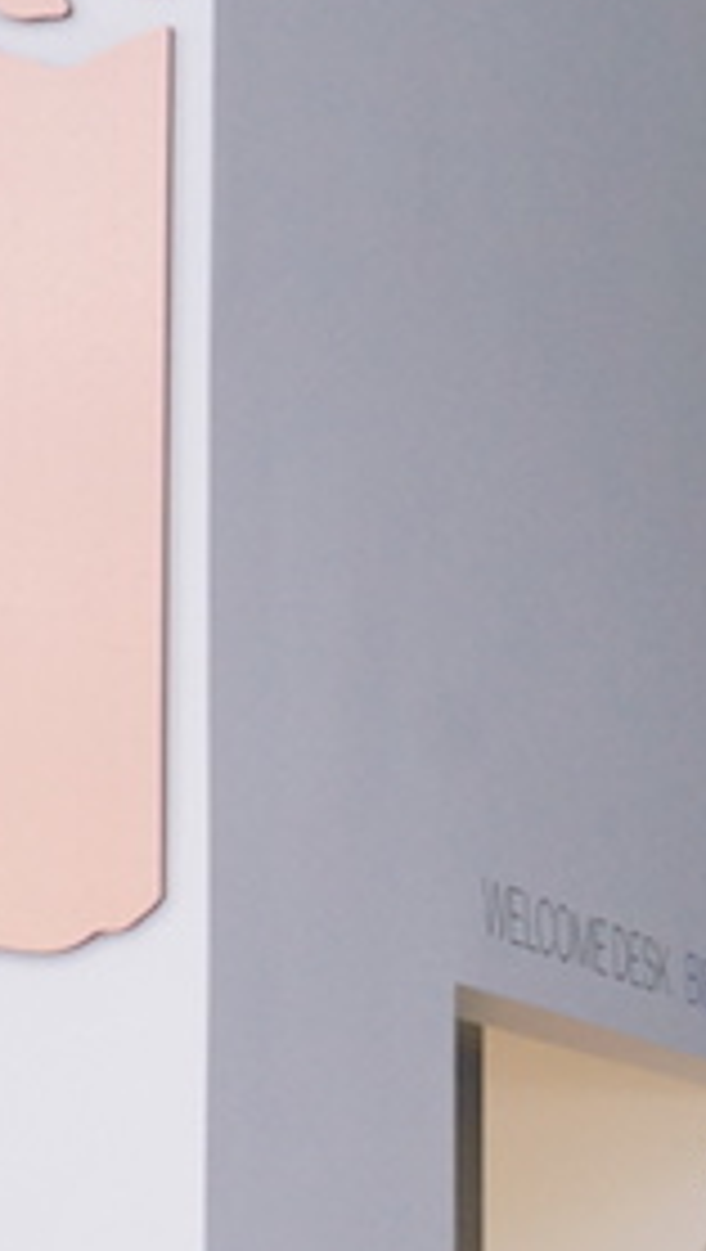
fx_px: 5242
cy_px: 1352
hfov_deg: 6.6
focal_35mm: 158
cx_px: 2541
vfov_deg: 13.3
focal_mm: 20
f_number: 14
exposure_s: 1/40
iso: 800
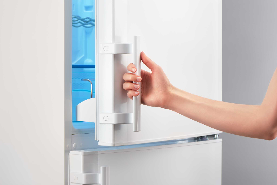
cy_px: 92
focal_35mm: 105
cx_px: 138
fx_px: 808
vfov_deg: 13.0
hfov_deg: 19.5
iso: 100
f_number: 13
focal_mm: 105
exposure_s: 1/160
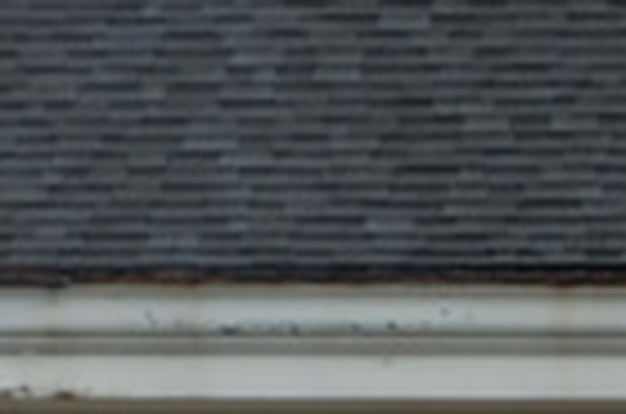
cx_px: 365
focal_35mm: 647
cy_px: 1148
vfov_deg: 2.1
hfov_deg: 3.2
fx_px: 11225
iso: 640
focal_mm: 55
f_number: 8
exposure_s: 1/200
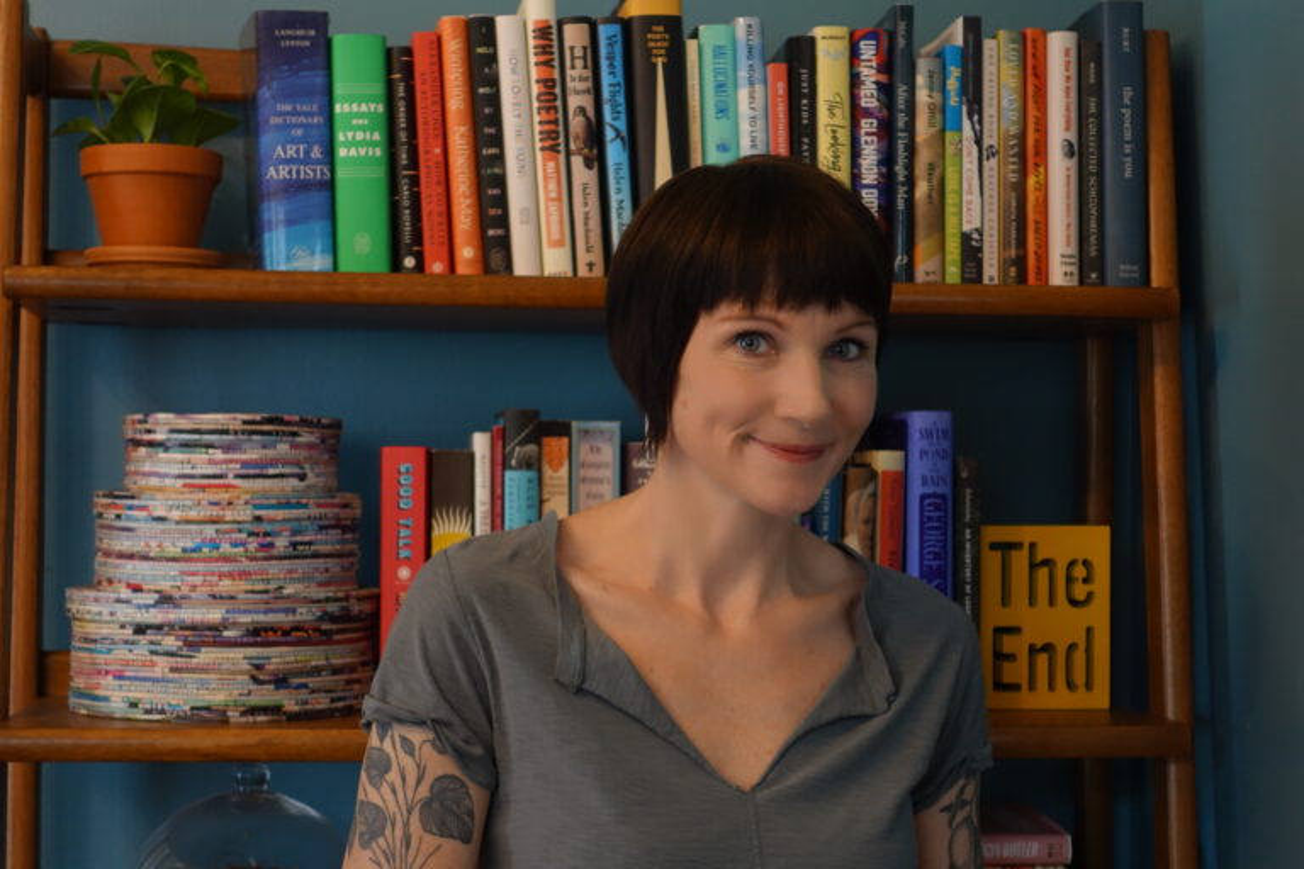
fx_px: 2499
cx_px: 652
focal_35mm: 69
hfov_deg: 29.2
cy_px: 434
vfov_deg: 19.7
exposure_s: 1/20
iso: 800
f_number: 2.8
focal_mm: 25.46
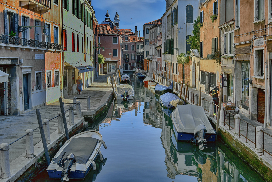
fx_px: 287
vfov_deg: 35.1
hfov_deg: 50.7
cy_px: 91
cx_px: 136
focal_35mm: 38
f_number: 5.6
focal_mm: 38
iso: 100
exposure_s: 1/200
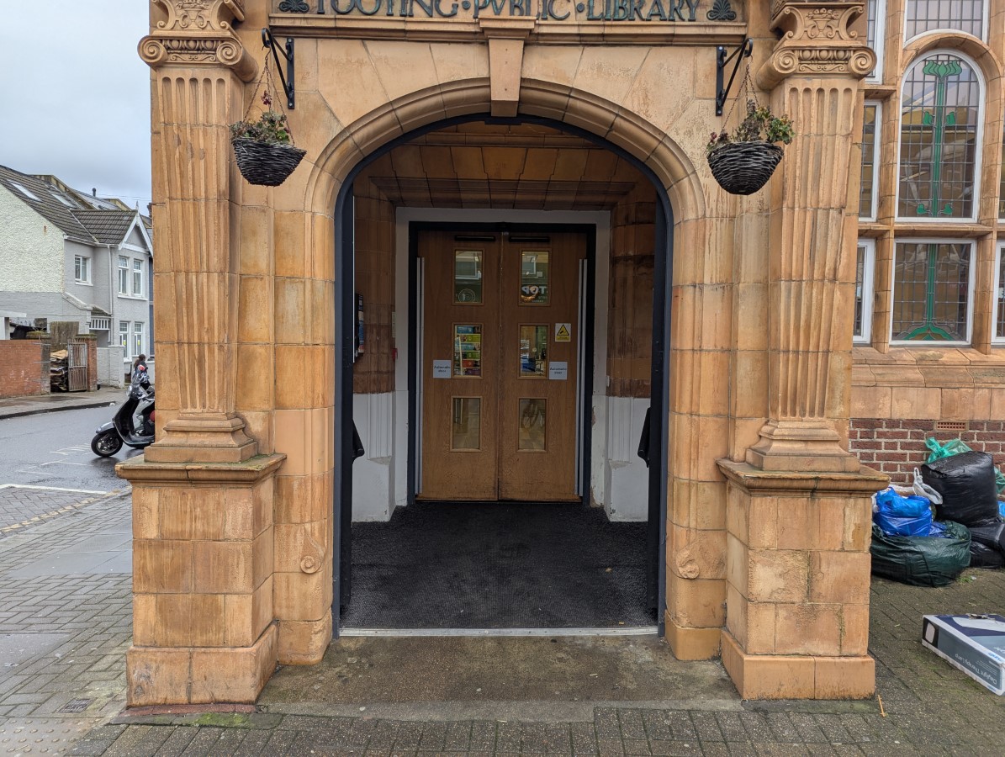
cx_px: 502
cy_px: 378
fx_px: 698
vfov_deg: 56.9
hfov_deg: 71.5
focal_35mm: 24
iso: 31
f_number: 1.85
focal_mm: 6.81
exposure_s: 1/148
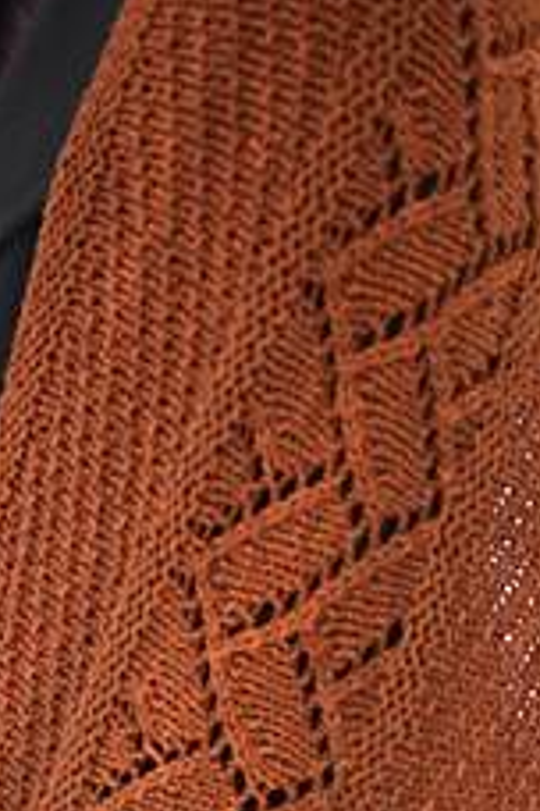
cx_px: 234
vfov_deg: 17.3
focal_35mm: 115
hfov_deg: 11.9
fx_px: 2589
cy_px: 854
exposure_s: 1/4000
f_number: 1.8
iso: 450
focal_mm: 35
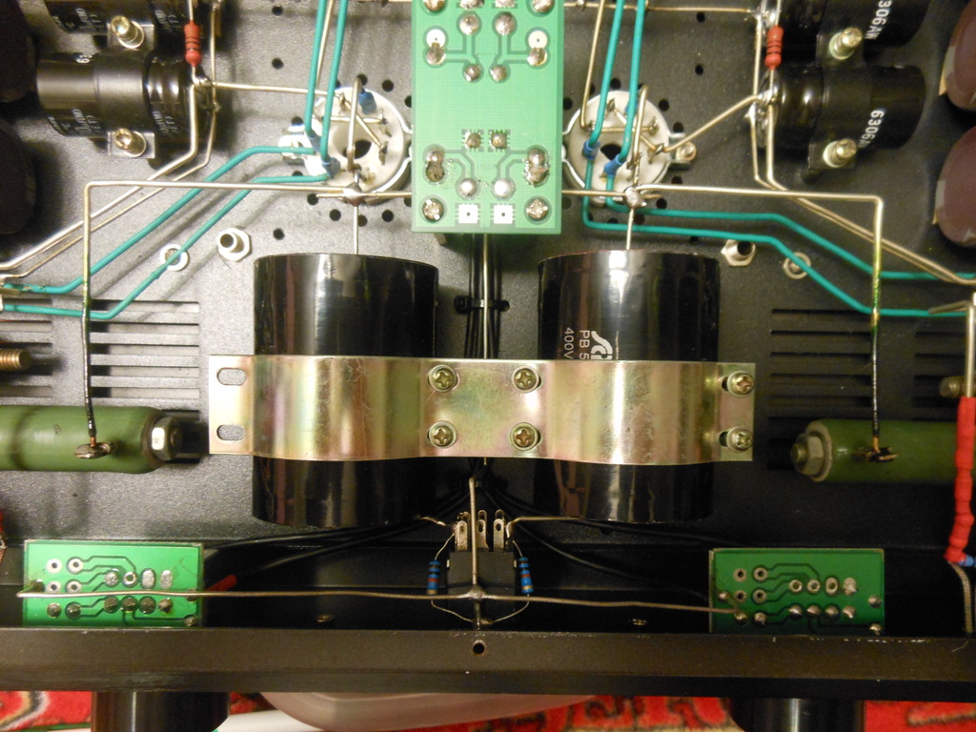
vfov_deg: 54.9
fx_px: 705
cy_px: 366
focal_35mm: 25
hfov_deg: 69.4
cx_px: 488
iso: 400
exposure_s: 1/8
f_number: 3.2
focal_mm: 4.5
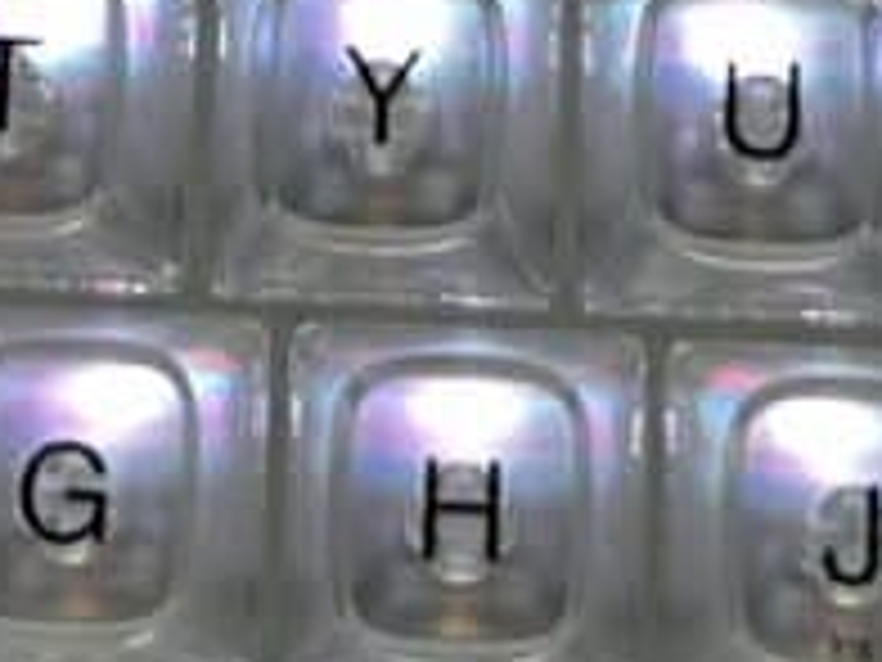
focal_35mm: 154
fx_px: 3924
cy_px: -811
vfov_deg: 8.9
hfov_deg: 12.8
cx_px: 279
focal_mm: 5.7
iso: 80
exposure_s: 1/103
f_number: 1.5
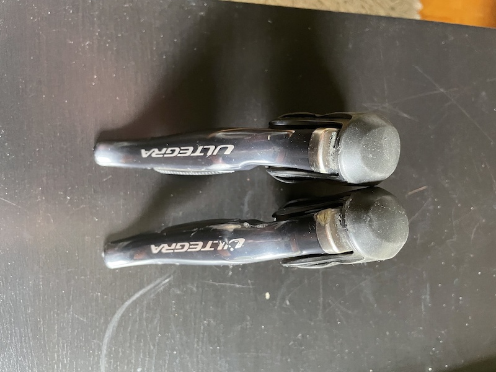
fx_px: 373
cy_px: 186
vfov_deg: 53.1
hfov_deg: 67.3
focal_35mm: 26
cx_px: 248
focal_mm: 4.2
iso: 640
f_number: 1.6
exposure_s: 1/30
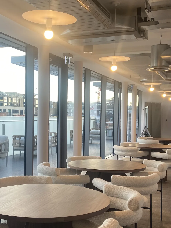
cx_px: 59
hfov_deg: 28.4
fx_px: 336
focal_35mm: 51
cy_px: 125
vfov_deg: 37.5
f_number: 1.8
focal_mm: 4.25
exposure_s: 1/100
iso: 64
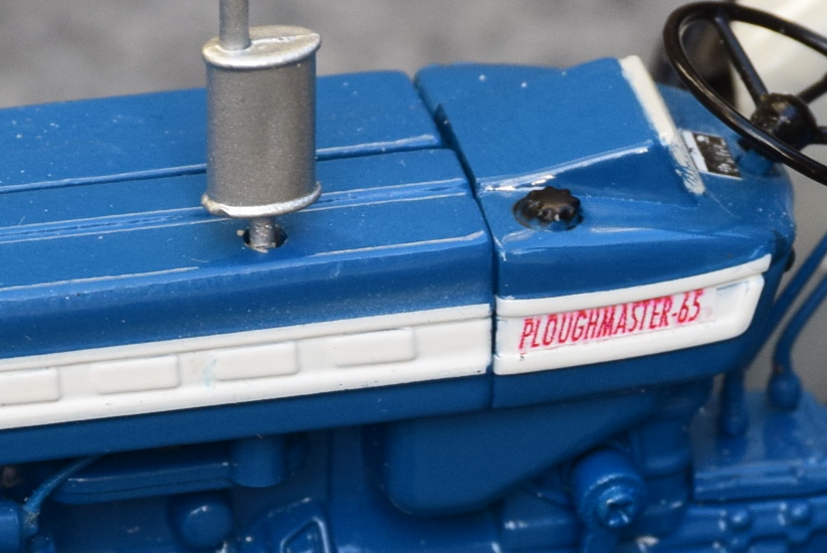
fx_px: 15034
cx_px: 591
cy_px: 622
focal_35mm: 654
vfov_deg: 2.1
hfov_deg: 3.2
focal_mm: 120
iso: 640
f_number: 9
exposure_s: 1/125
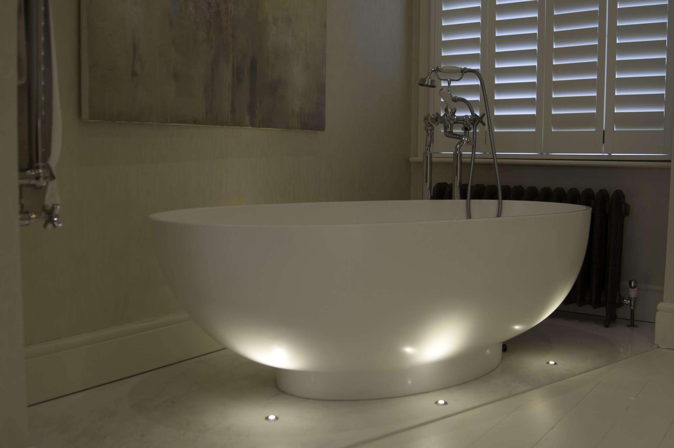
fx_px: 673
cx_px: 337
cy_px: 224
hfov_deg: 53.2
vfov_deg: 36.8
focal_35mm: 36
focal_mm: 24
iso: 200
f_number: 4
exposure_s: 1/10
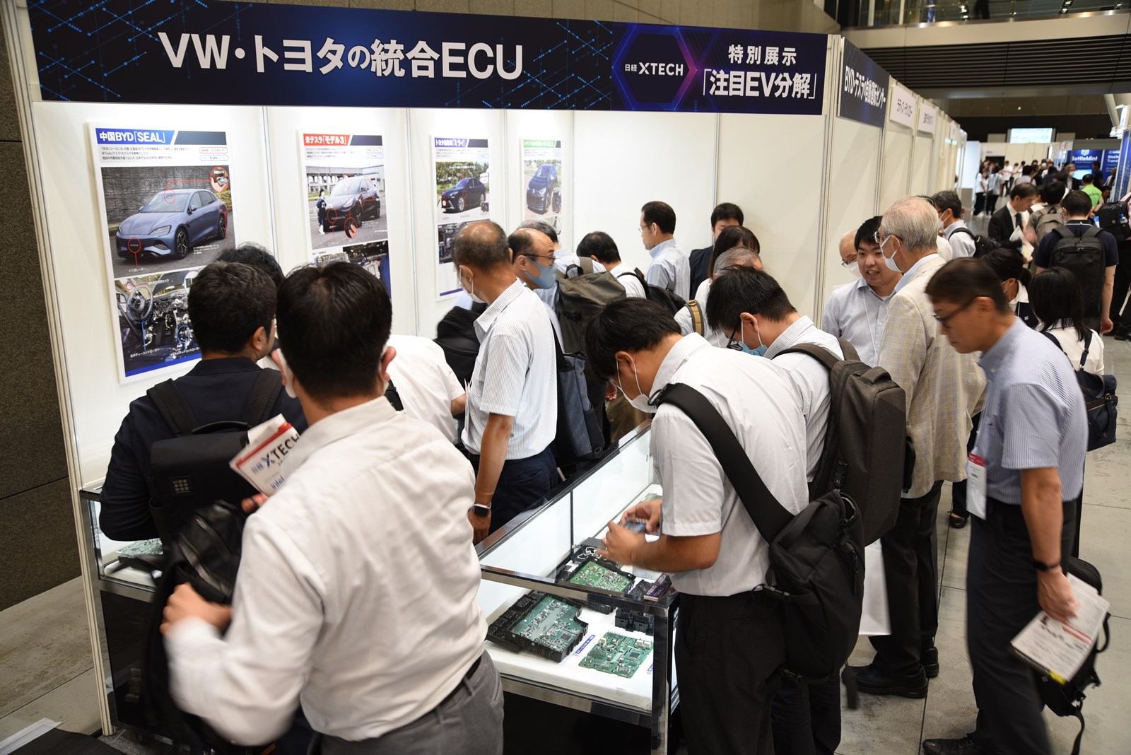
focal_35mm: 28
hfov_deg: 65.5
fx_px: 880
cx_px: 566
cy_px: 378
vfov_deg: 46.4
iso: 100
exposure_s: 1/13
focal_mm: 28
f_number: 4
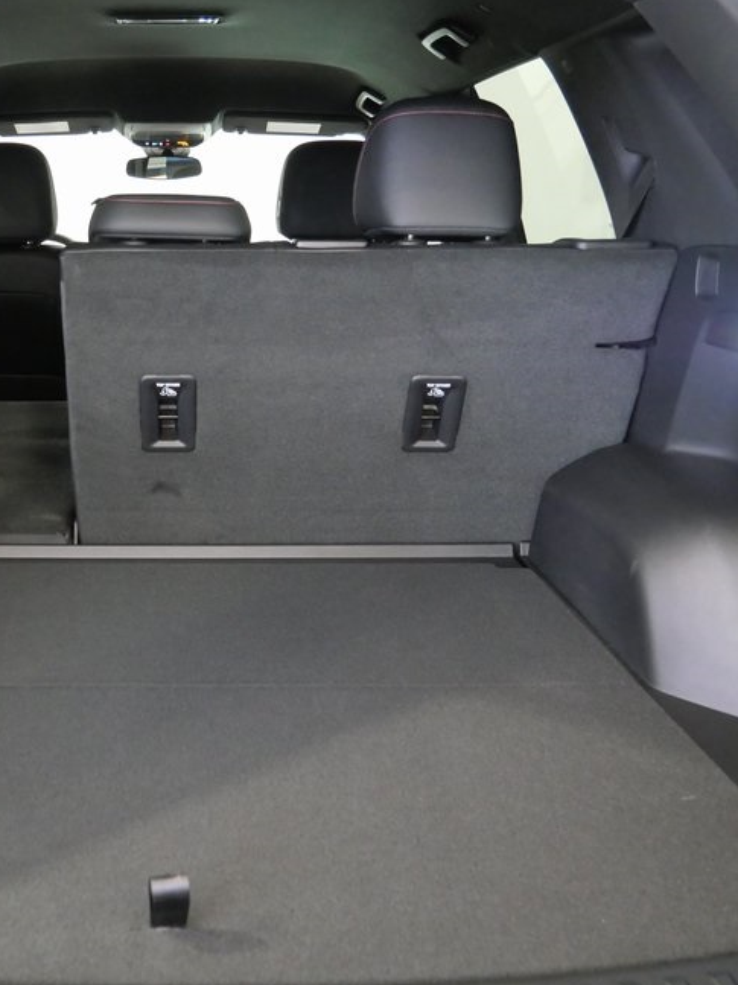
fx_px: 1081
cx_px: 154
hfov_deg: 36.5
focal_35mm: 38
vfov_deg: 48.8
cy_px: 420
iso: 3200
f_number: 3.5
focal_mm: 12
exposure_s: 1/8
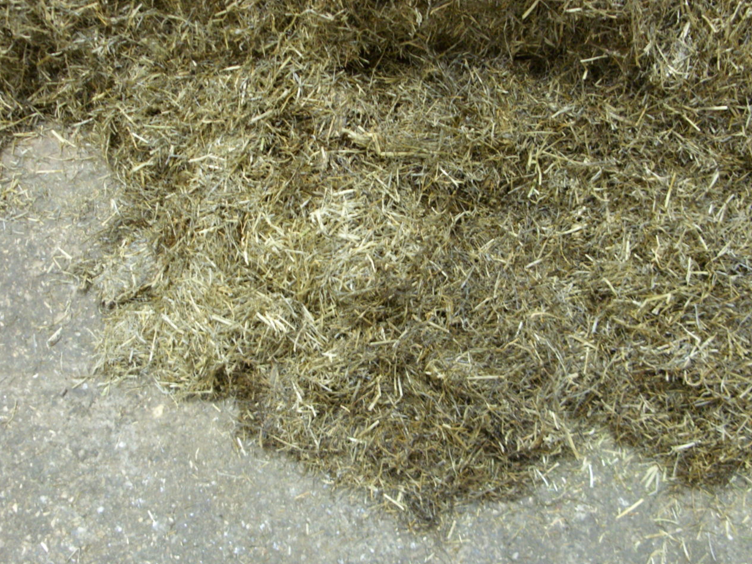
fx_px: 999
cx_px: 366
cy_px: 253
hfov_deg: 41.2
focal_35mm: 46
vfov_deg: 31.5
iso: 200
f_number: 2.8
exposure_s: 1/3
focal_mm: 6.3
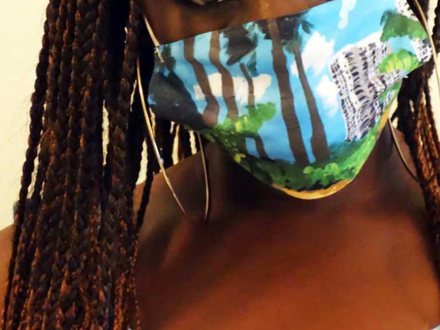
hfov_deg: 10.5
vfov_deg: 7.9
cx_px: 284
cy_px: 71
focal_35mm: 188
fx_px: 2389
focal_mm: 36.58
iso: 3200
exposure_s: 1/25
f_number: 4.9
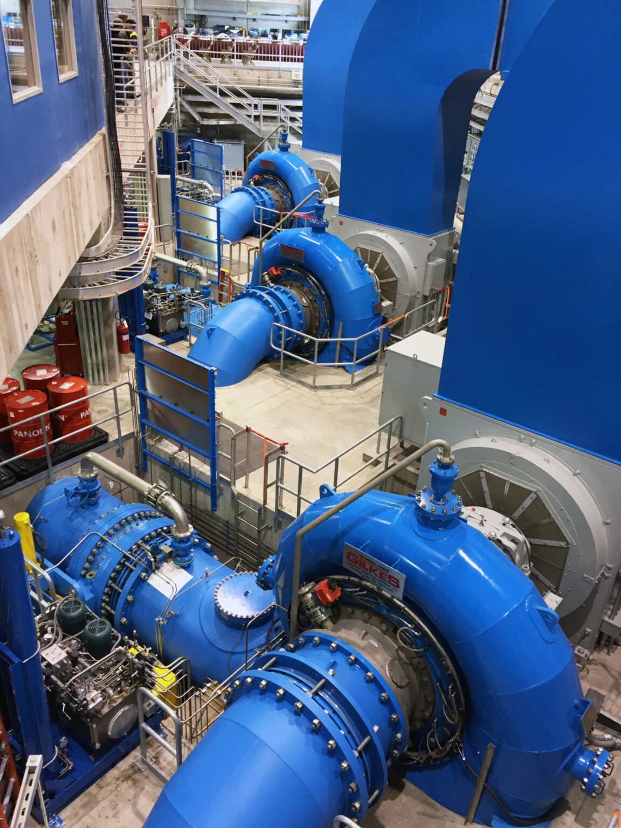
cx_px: 310
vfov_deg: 61.7
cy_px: 414
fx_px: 694
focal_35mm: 29
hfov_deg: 48.2
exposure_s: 1/30
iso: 64
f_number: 2.2
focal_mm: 4.15
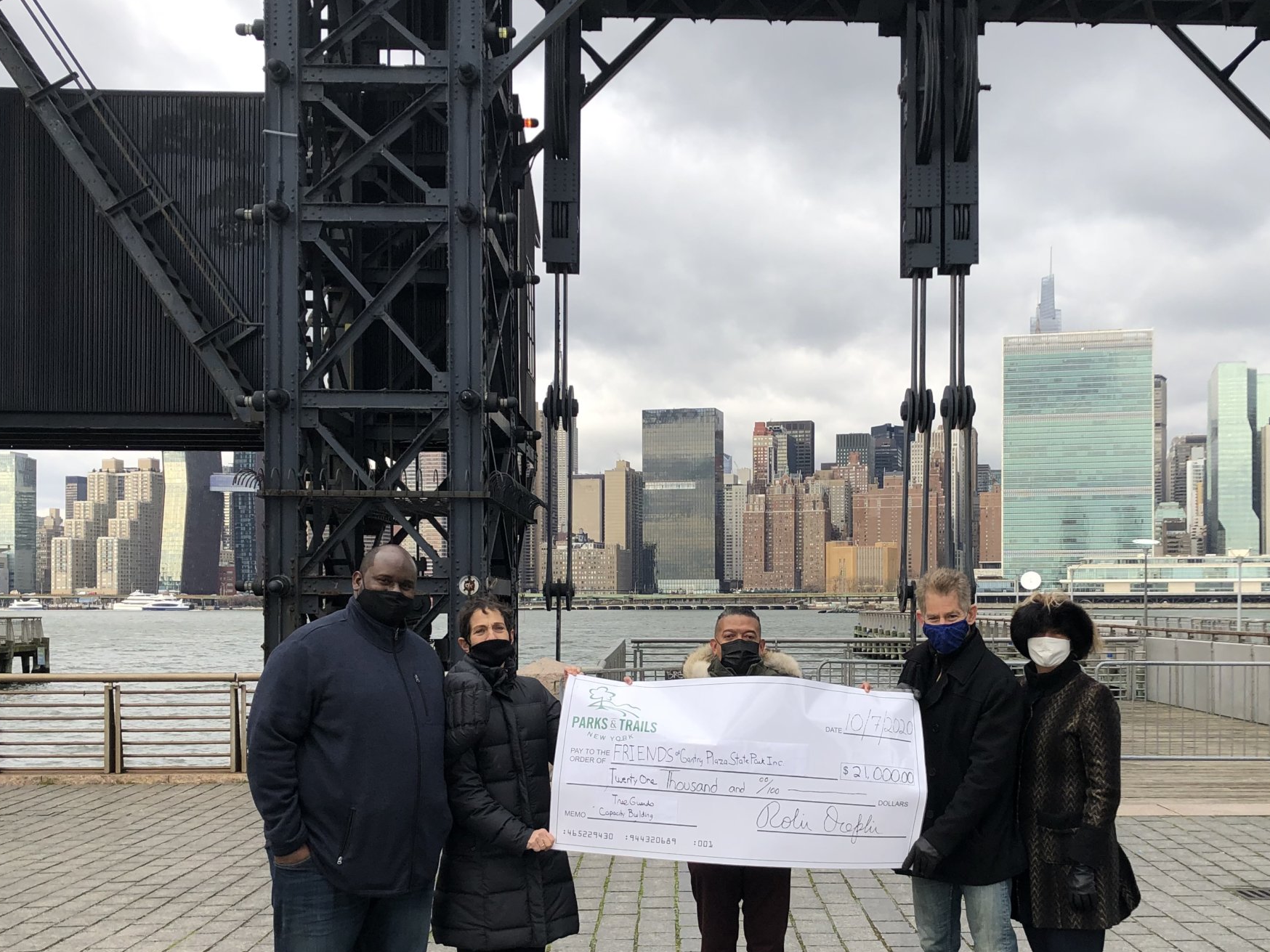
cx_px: 734
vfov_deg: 34.9
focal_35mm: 41
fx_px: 1504
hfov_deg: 45.6
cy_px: 599
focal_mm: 3.99
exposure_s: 1/552
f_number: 1.8
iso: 20
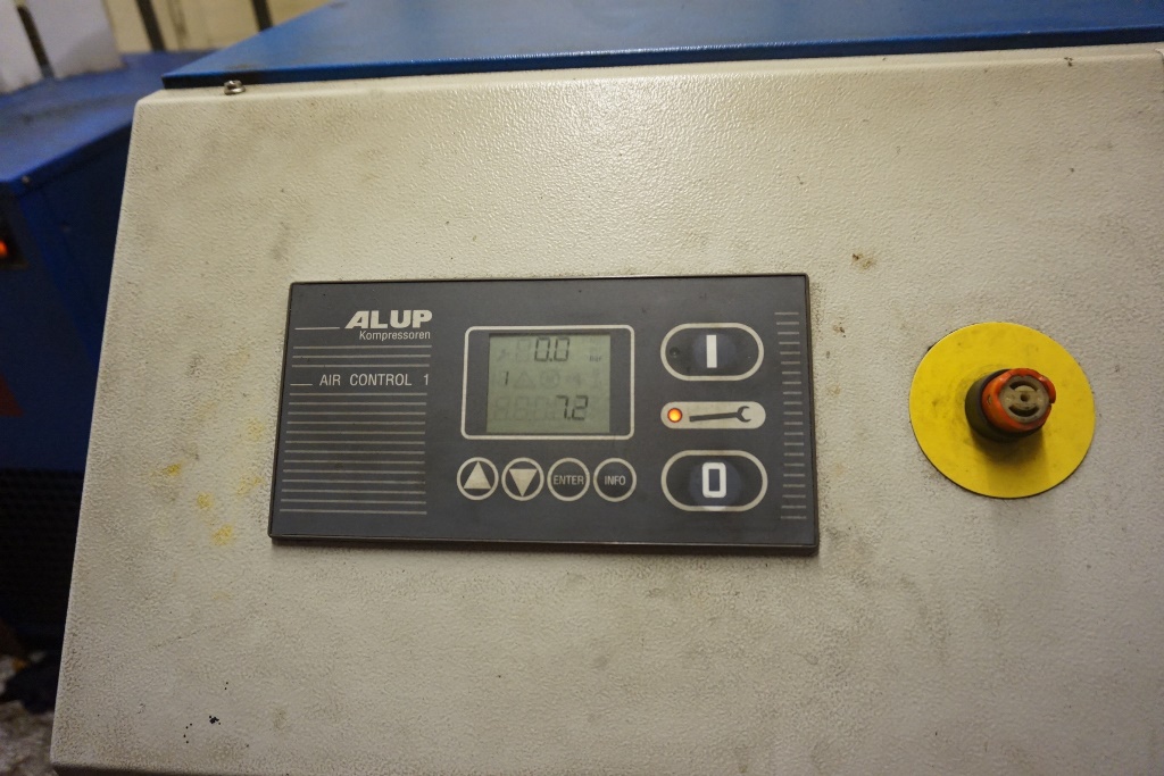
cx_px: 582
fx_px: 776
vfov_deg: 53.1
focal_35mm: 24
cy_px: 388
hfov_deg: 73.7
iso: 2000
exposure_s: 1/60
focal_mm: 16
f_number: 3.5
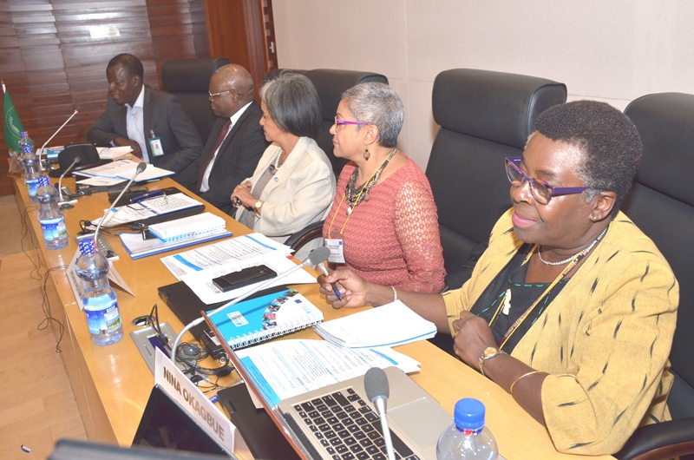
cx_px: 347
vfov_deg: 39.8
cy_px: 230
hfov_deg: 57.3
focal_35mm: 33
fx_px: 635
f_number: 7.1
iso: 1600
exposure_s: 1/125
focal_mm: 22
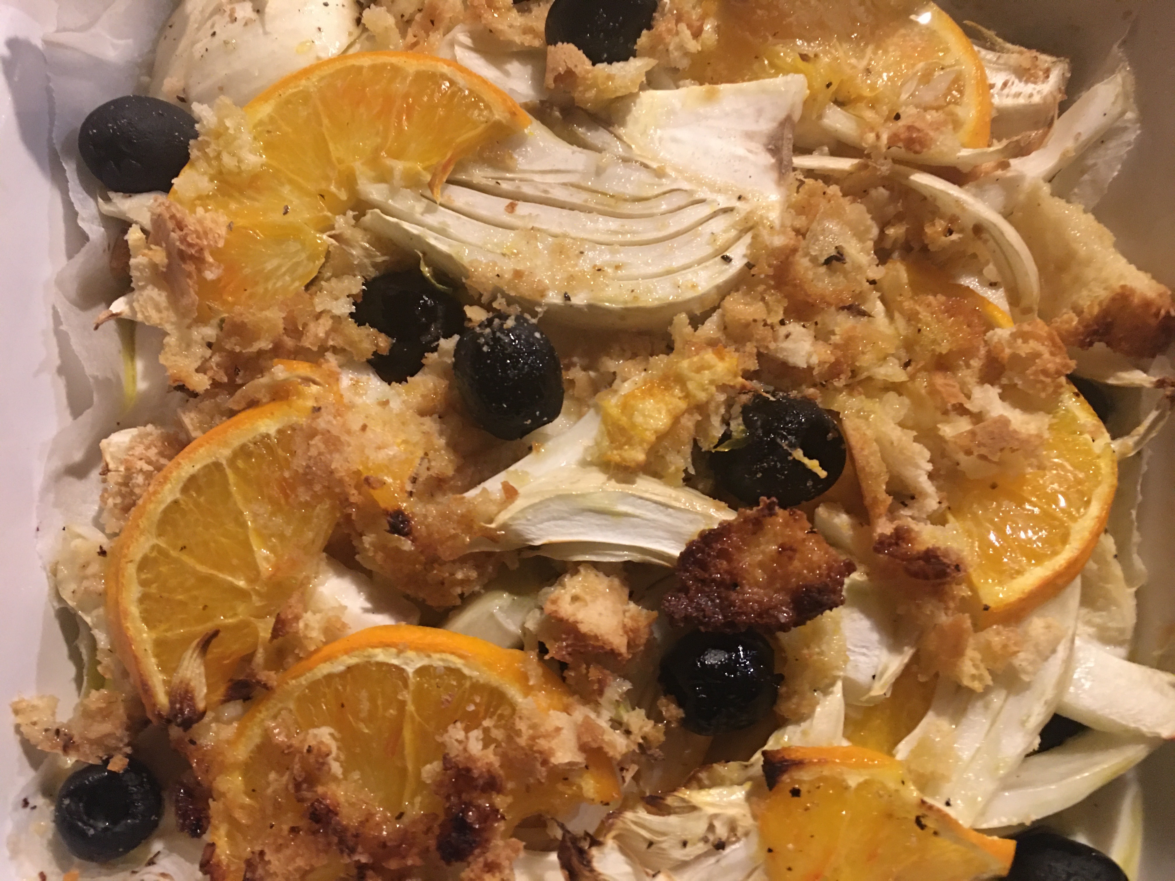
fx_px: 984
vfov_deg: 48.2
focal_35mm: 29
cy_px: 440
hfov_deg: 61.7
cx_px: 588
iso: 160
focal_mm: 4.15
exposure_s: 1/8
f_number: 2.2
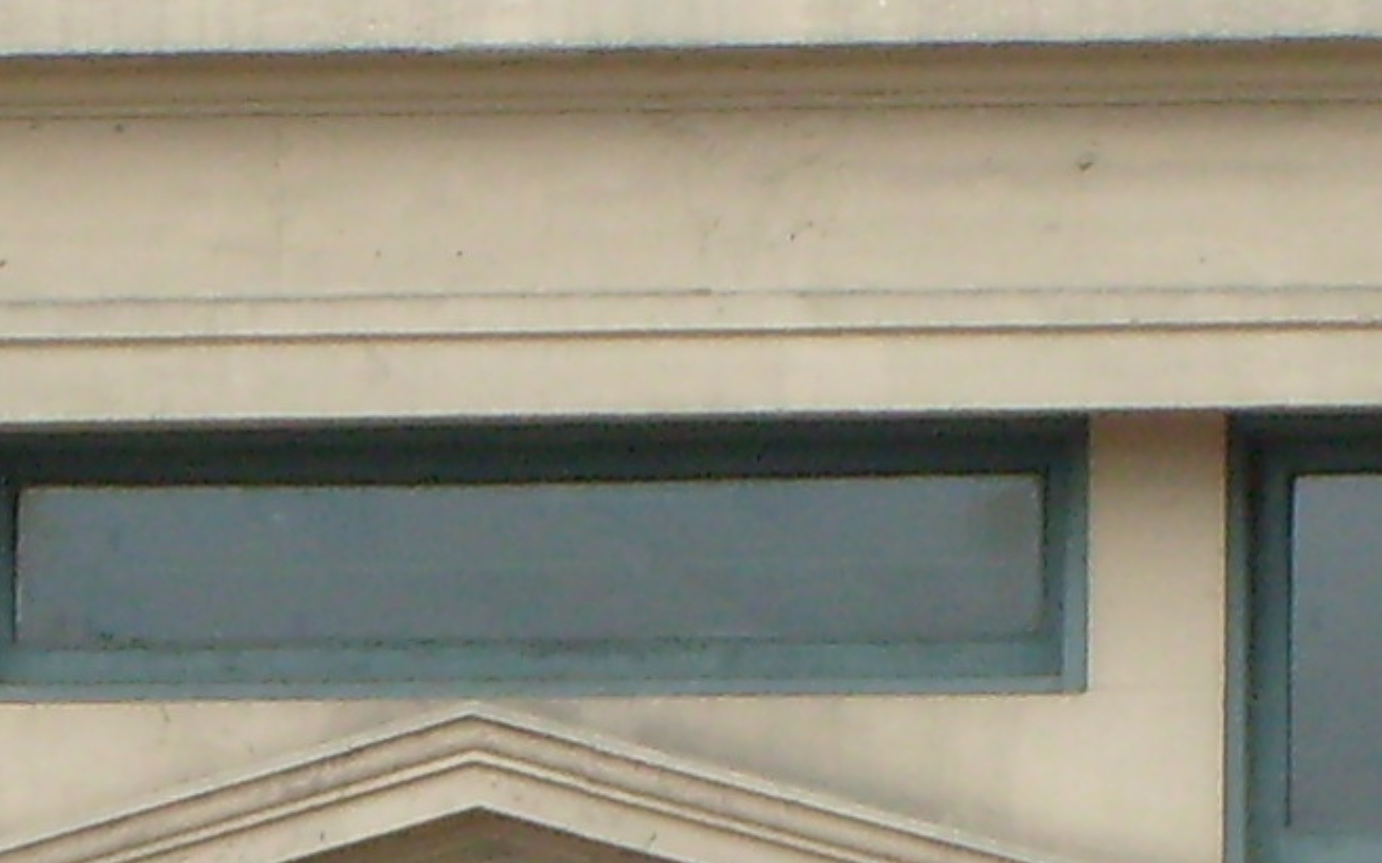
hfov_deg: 4.0
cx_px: 373
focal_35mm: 527
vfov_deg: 2.5
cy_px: 1226
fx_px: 19844
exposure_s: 1/125
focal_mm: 17.4
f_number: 4.9
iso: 80
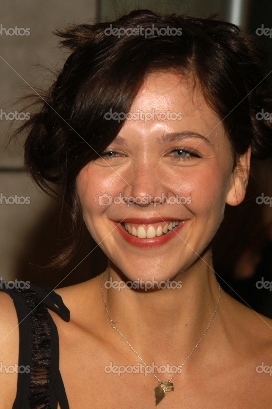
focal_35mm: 167
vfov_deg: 12.4
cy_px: 200
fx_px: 1892
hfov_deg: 8.2
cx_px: 143
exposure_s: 1/180
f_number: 7.1
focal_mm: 105
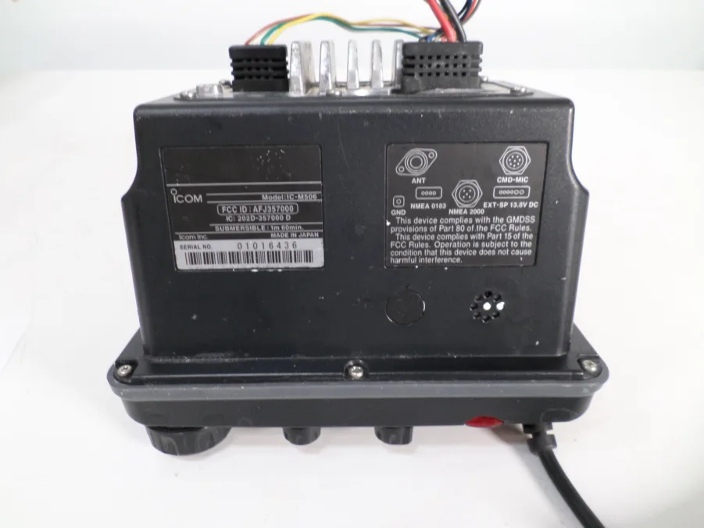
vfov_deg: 54.9
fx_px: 509
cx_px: 352
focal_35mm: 25
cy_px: 264
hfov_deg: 69.4
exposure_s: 1/30
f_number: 2.5
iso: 100
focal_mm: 4.5
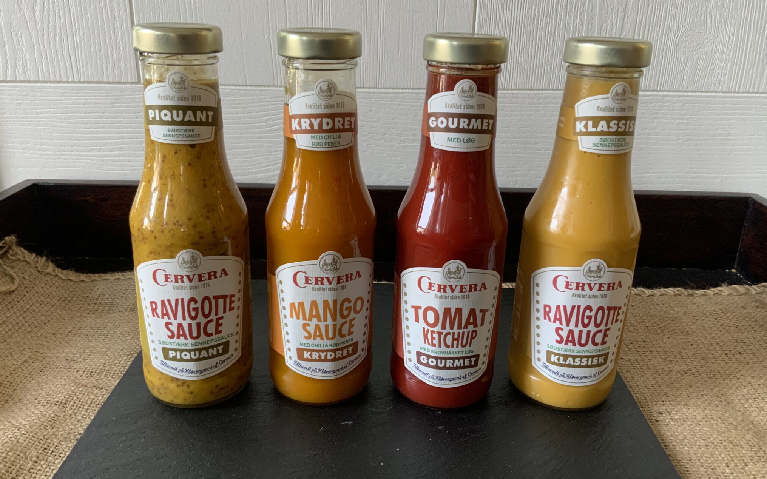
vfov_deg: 40.6
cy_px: 226
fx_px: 648
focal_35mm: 31
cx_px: 385
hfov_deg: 61.2
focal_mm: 3
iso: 64
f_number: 1.8
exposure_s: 1/66
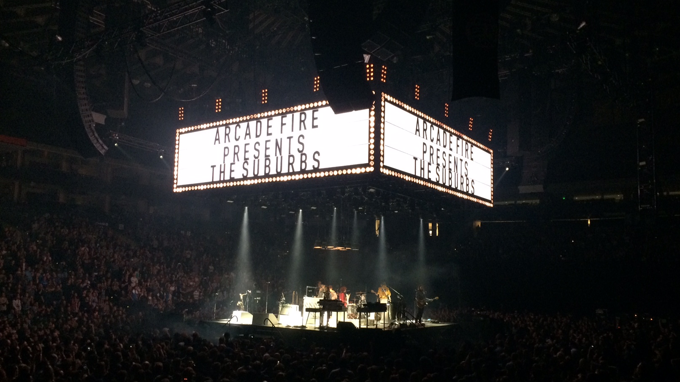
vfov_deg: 36.7
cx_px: 344
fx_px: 577
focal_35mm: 32
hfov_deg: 61.0
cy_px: 203
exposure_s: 1/24
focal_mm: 4.15
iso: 250
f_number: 2.2
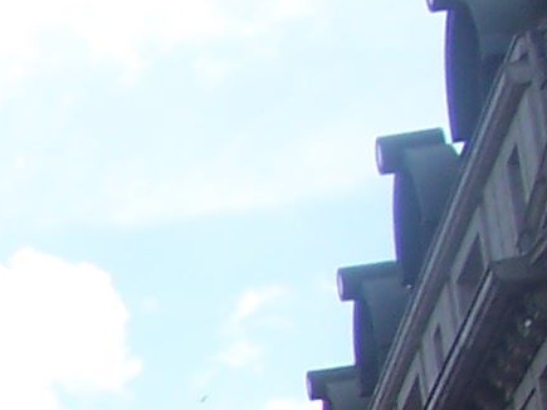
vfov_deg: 7.9
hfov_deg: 9.6
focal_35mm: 180
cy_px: 792
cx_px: -802
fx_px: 2844
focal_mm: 5.6
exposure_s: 1/250
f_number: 5.6
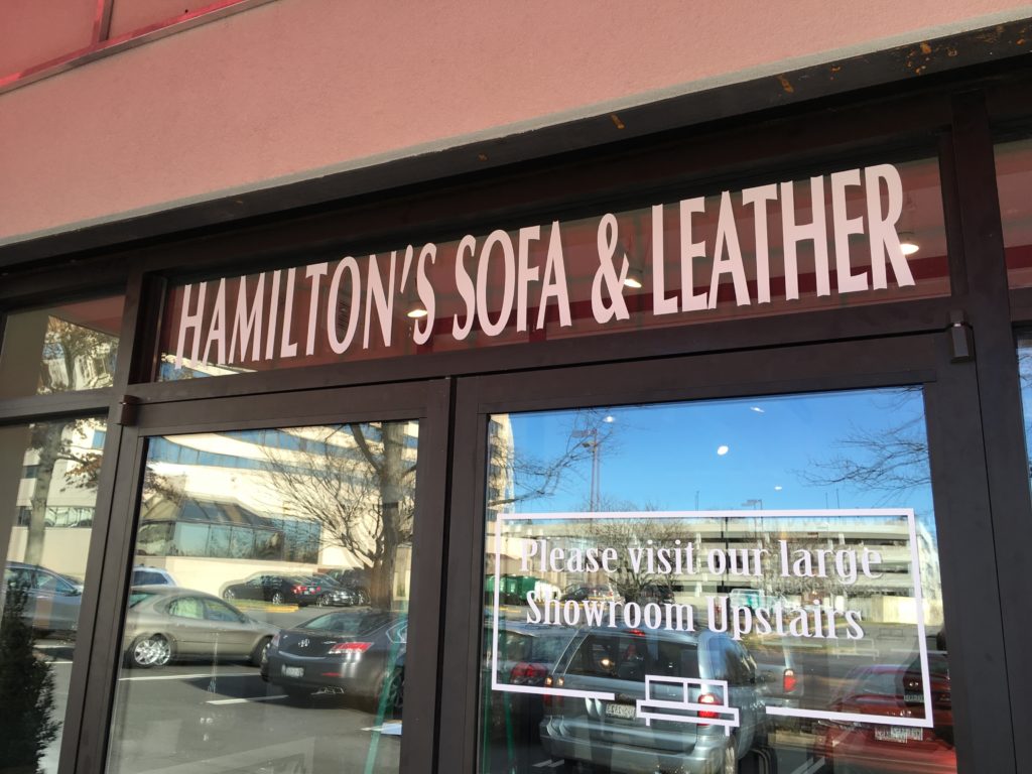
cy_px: 387
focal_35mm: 29
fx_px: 865
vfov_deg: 48.2
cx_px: 516
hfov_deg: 61.7
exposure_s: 1/120
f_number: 2.2
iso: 25
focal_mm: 4.15
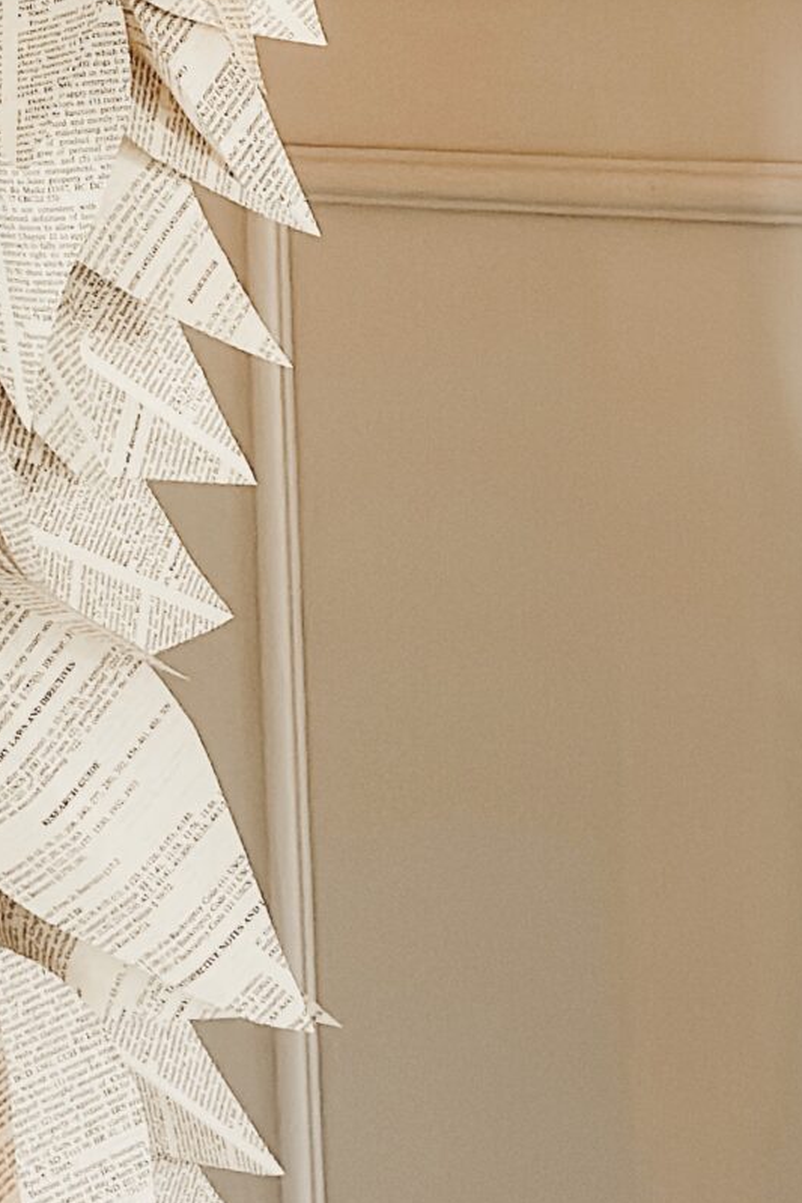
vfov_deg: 12.7
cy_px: 65
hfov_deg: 8.6
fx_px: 5344
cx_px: 400
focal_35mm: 160
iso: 200
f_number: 1.8
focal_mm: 6.86
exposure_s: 1/60
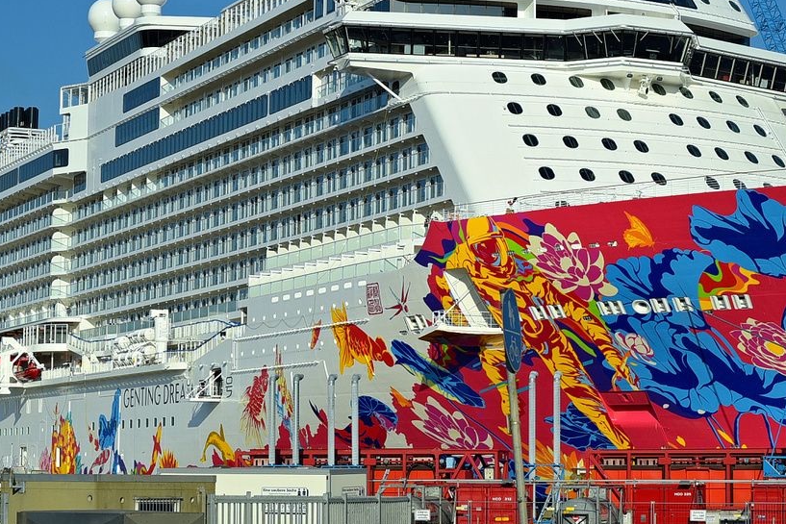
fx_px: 2162
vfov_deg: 13.8
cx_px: 495
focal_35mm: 99
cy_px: 293
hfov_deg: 20.6
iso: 100
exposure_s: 1/640
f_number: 8
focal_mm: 50
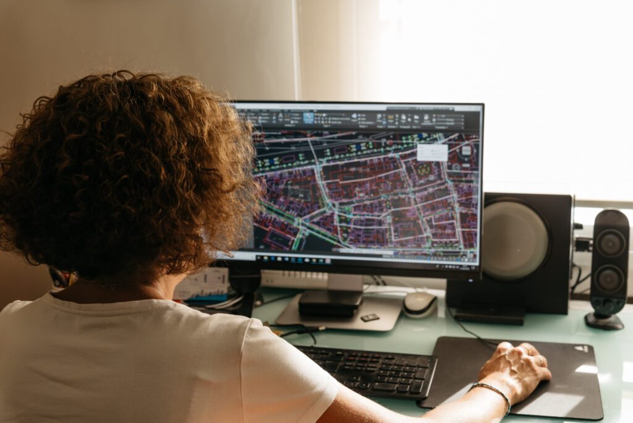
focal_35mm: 52
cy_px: 212
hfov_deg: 38.2
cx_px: 316
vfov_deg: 26.0
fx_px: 915
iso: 400
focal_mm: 52
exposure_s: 1/30
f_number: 5.6
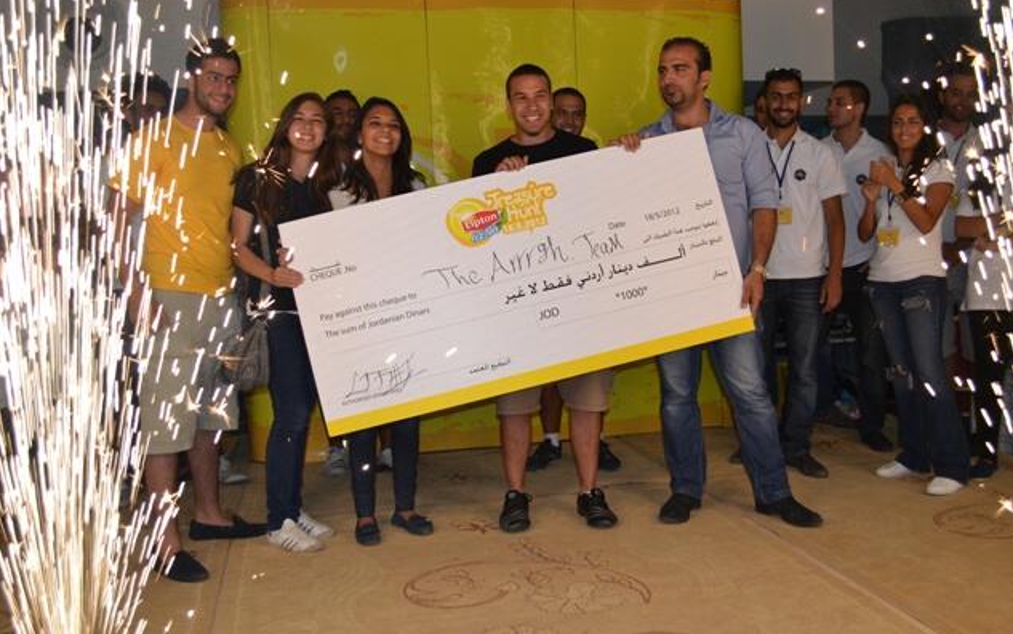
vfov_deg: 37.3
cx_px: 511
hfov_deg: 56.7
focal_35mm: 34
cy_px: 310
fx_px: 939
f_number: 4
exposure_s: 1/125
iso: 320
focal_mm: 22
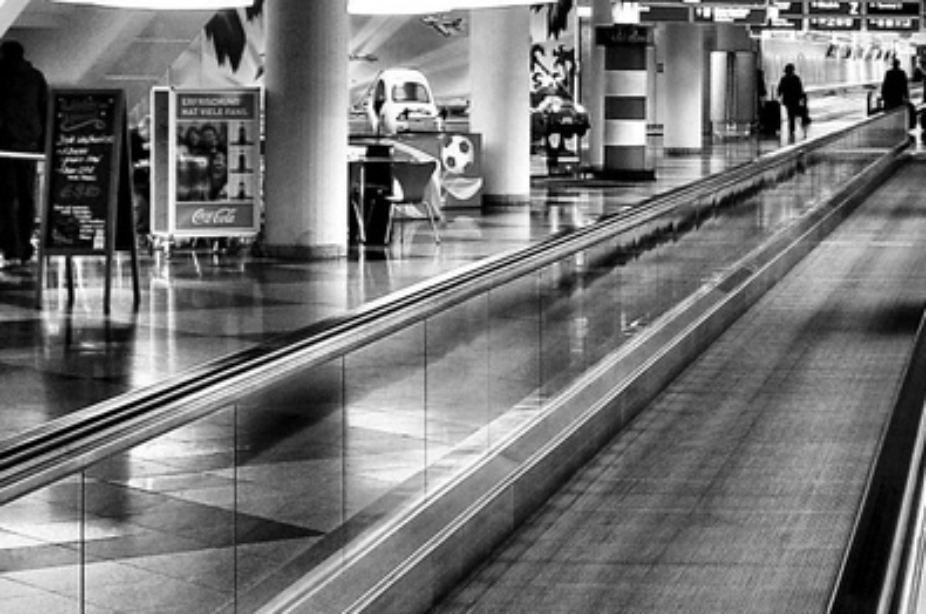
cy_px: 56
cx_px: 1043
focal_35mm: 105
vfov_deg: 12.9
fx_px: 2698
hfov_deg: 18.7
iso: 400
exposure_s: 1/8
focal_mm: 17
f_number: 6.7
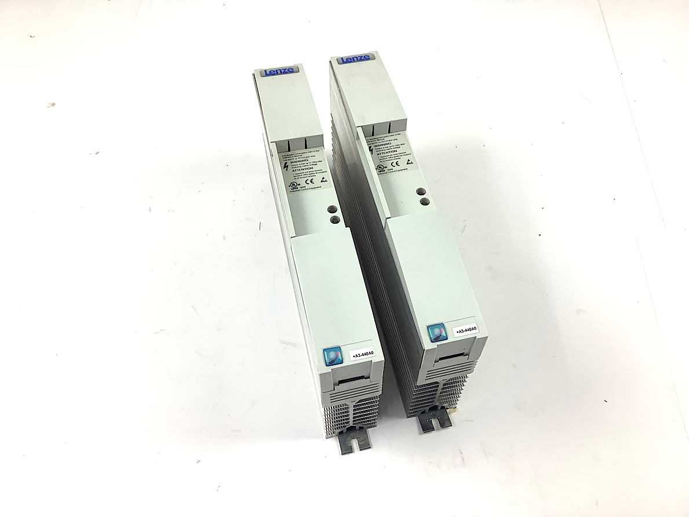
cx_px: 344
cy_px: 258
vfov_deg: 45.4
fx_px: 617
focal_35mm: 31
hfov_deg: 58.3
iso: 80
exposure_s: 1/50
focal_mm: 3.3
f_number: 2.4
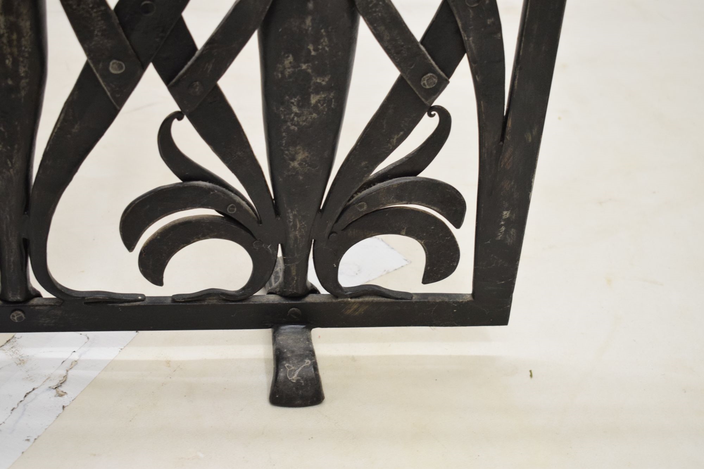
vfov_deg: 19.7
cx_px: 352
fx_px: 1349
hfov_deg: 29.2
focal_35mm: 69
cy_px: 234
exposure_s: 1/125
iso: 1600
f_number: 5.6
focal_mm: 46
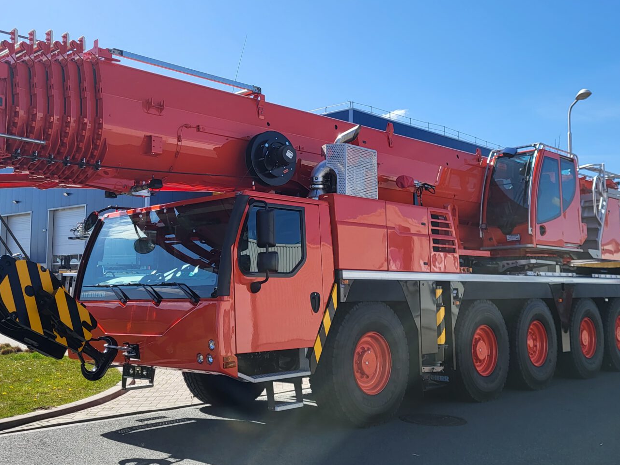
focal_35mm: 39
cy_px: 230
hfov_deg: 47.9
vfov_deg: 36.8
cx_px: 301
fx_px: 699
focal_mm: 5.4
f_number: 1.8
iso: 40
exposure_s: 1/2140
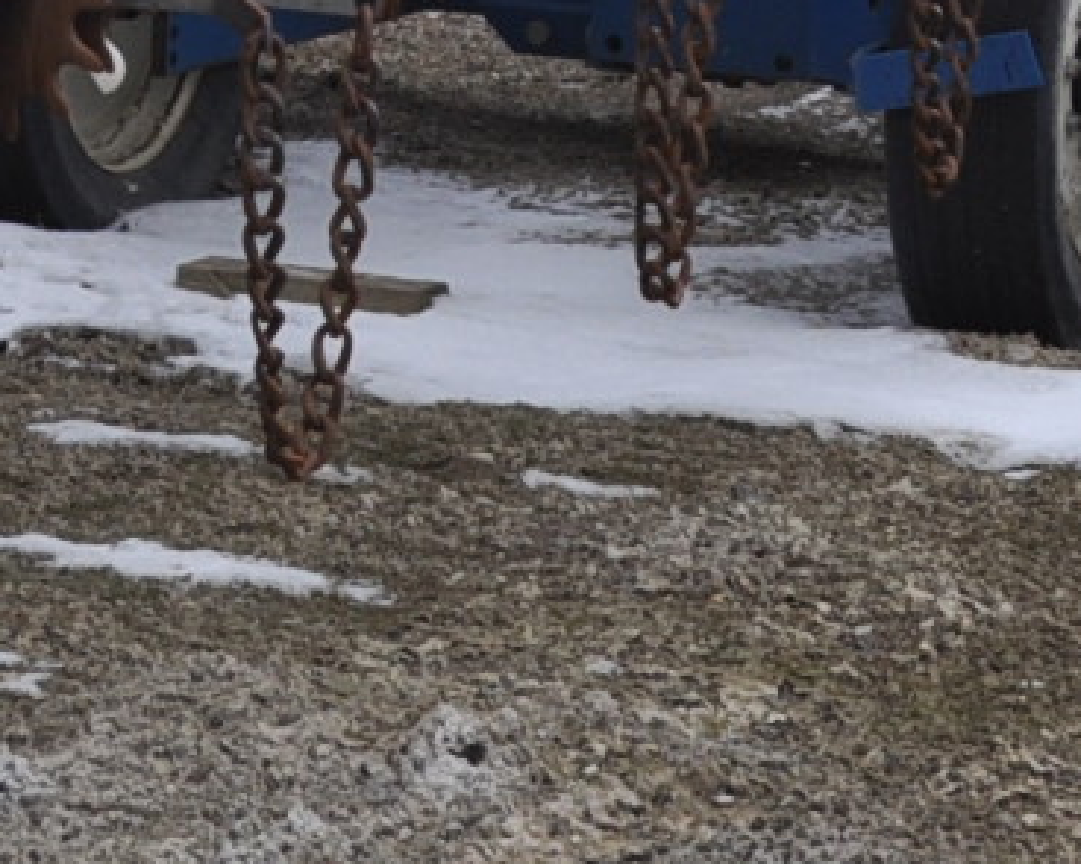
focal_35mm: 213
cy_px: -714
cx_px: -285
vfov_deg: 7.1
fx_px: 6811
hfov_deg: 8.9
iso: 200
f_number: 9
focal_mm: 26
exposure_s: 1/320
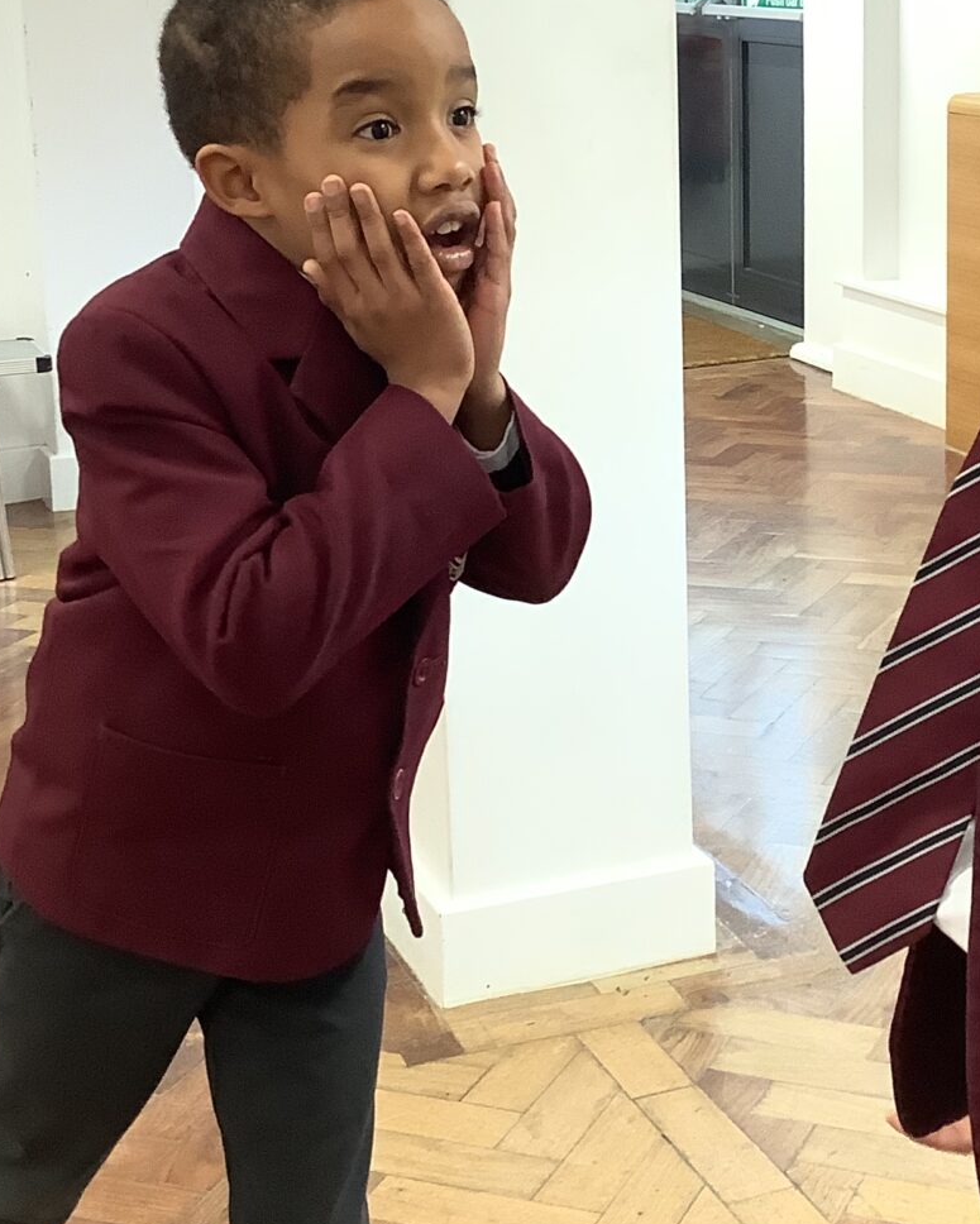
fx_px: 2319
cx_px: 752
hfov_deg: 23.6
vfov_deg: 29.4
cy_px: 453
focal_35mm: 64
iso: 200
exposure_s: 1/60
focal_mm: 3.3
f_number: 2.4
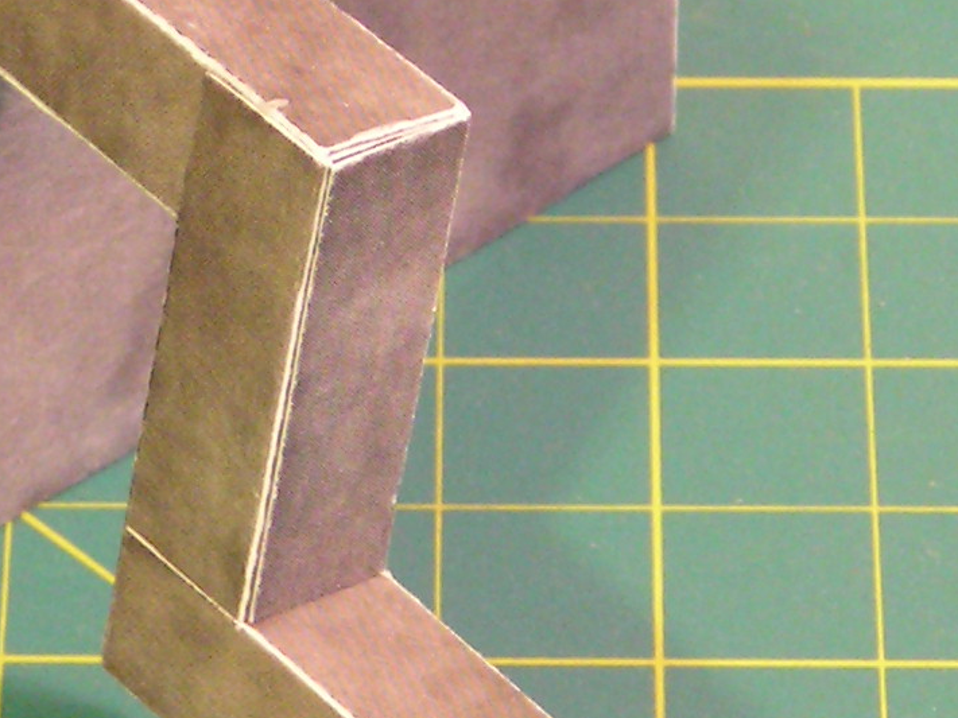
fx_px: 9076
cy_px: 119
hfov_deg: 6.0
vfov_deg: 4.5
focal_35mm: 328
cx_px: 61
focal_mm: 14.8
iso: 200
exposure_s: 1.52
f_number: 4.6
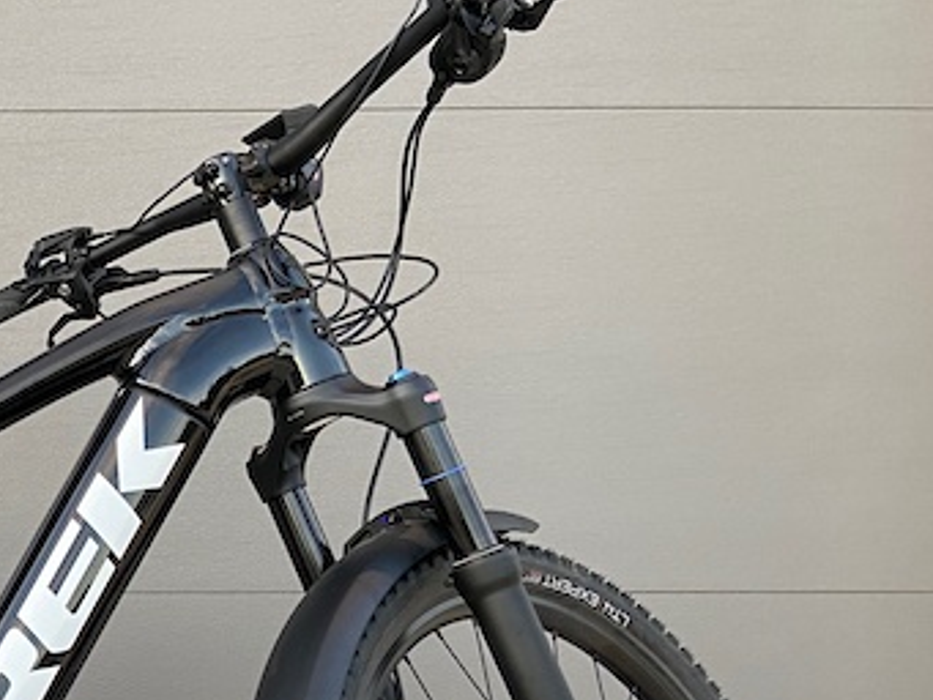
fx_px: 1645
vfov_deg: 23.4
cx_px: -159
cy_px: 643
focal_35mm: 61
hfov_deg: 28.1
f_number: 1.8
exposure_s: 1/72
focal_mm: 4.25
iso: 125
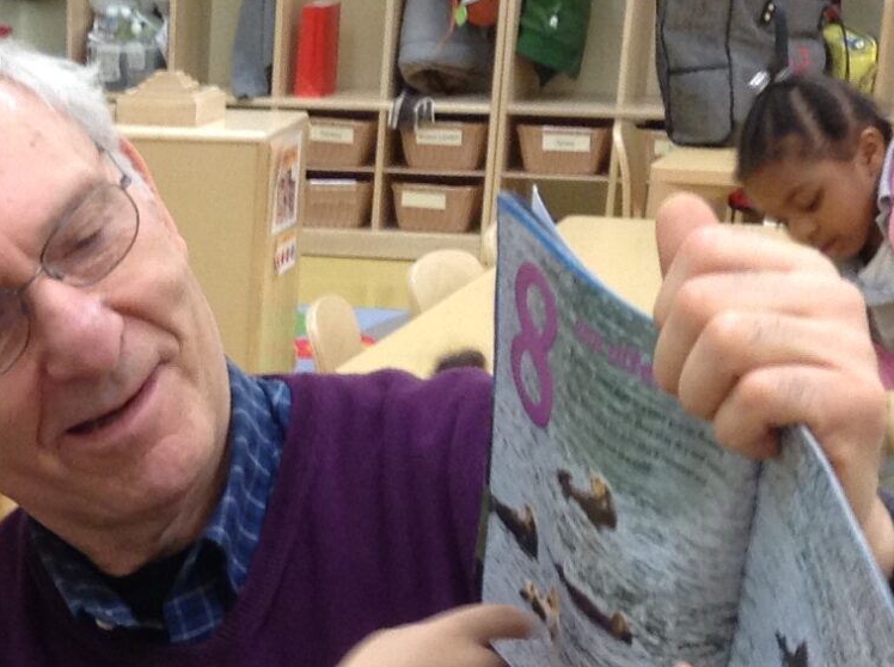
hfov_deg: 16.7
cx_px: -195
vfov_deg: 12.7
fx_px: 2913
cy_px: 844
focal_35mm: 113
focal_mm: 3.3
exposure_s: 1/24
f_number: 2.4
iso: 50
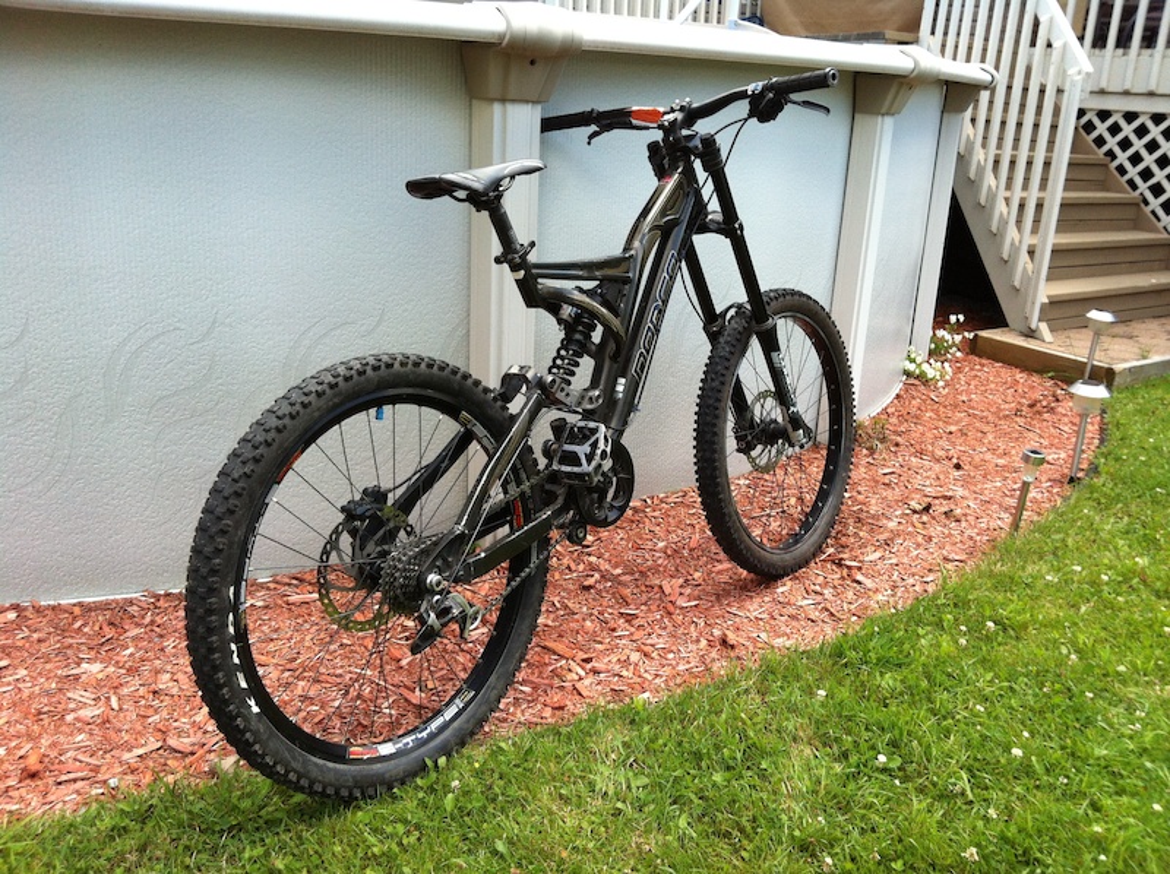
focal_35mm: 35
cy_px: 437
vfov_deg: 40.6
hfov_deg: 52.7
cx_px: 585
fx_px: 1182
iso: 80
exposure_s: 1/260
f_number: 2.8
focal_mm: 3.85
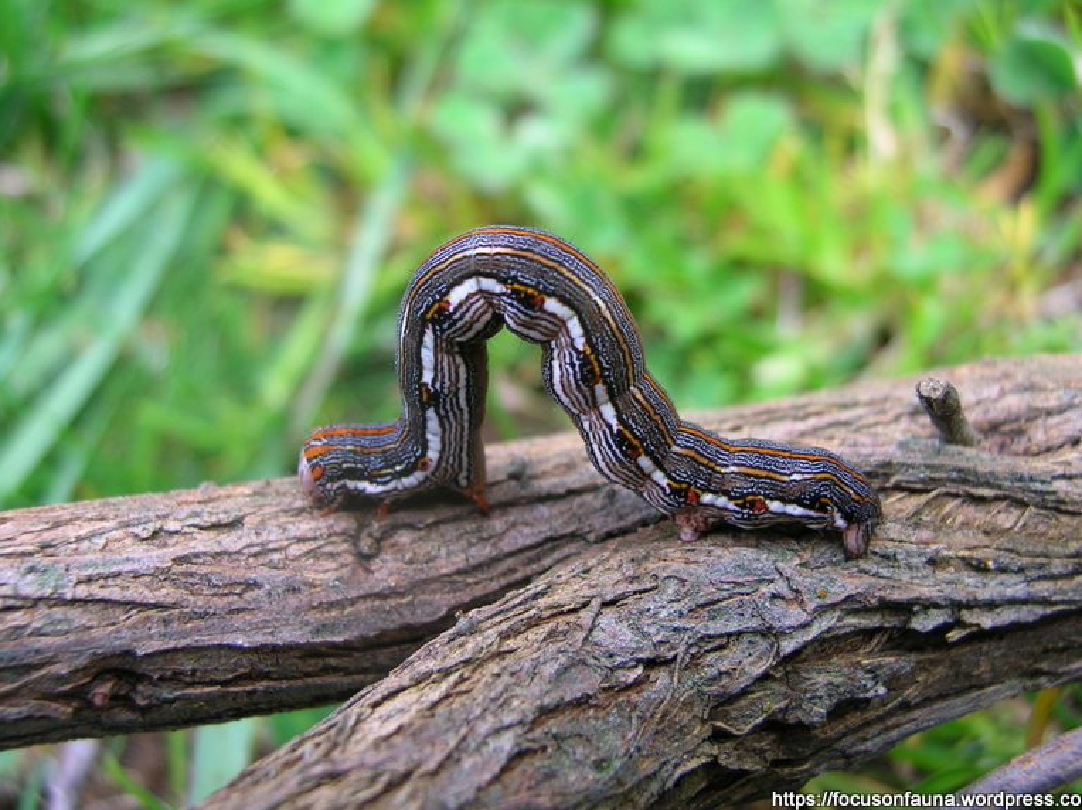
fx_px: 1374
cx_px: 565
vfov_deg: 32.8
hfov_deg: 43.0
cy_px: 410
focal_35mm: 44
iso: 50
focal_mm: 6.9
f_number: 2.8
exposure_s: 1/80.4
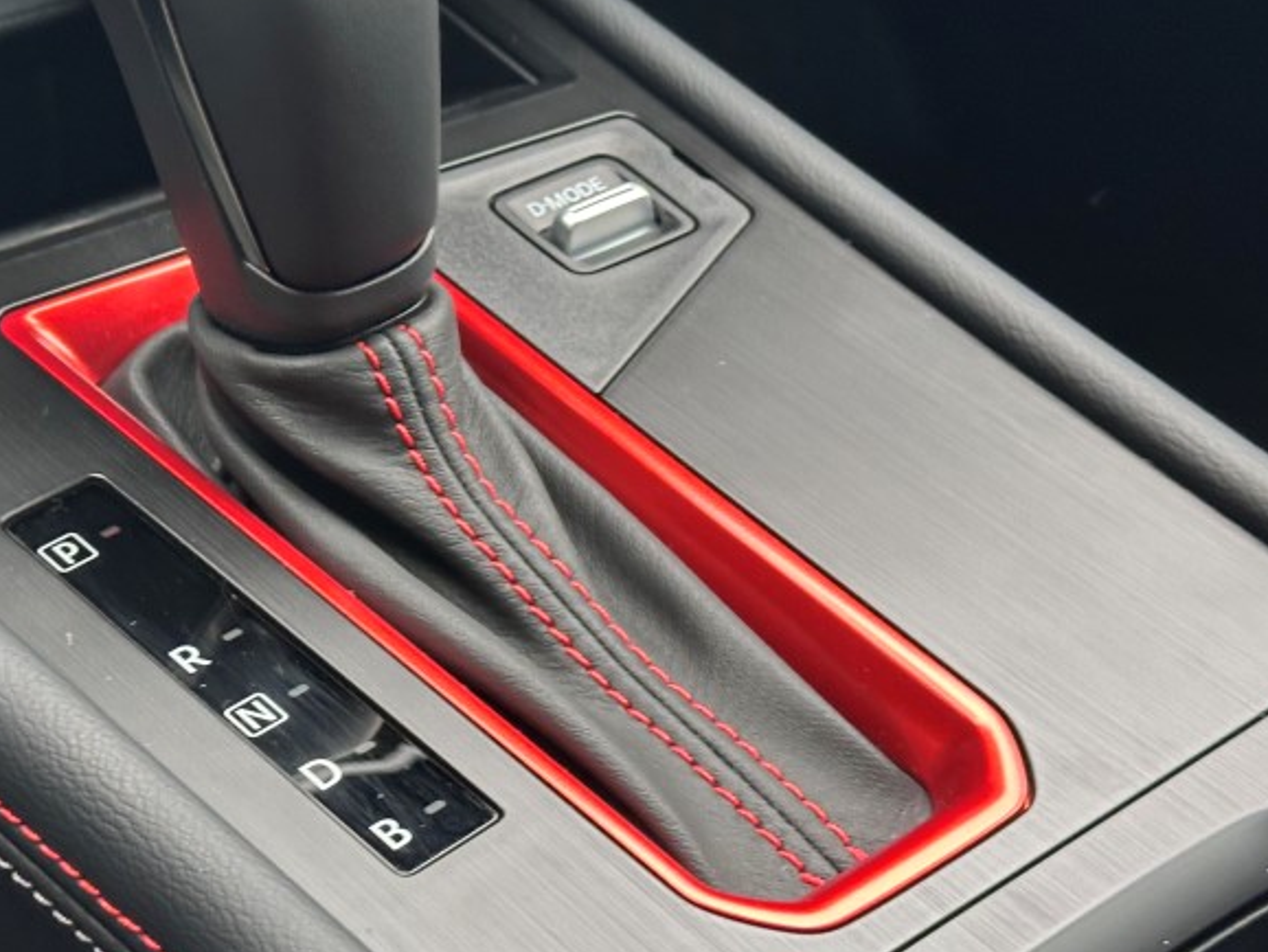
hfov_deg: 22.8
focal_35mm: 85
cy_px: 437
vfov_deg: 17.4
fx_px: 3115
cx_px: 312
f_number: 1.78
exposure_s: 1/60
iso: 100
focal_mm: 6.86
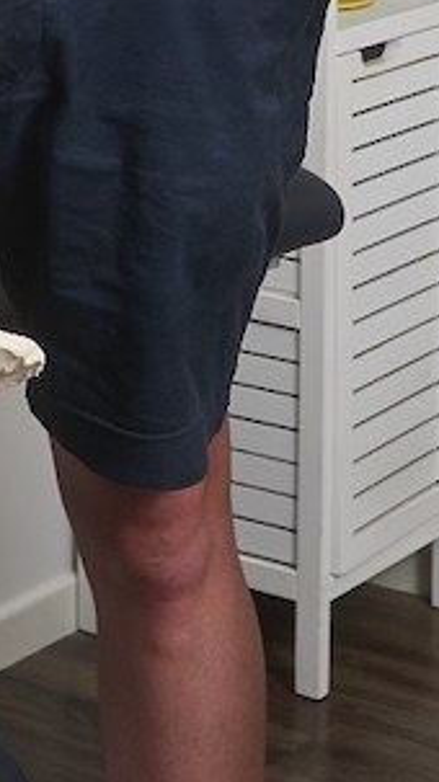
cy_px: -401
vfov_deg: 14.8
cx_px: -52
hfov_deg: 8.9
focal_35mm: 135
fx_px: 2799
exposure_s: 1/100
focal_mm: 26
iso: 250
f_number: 7.1
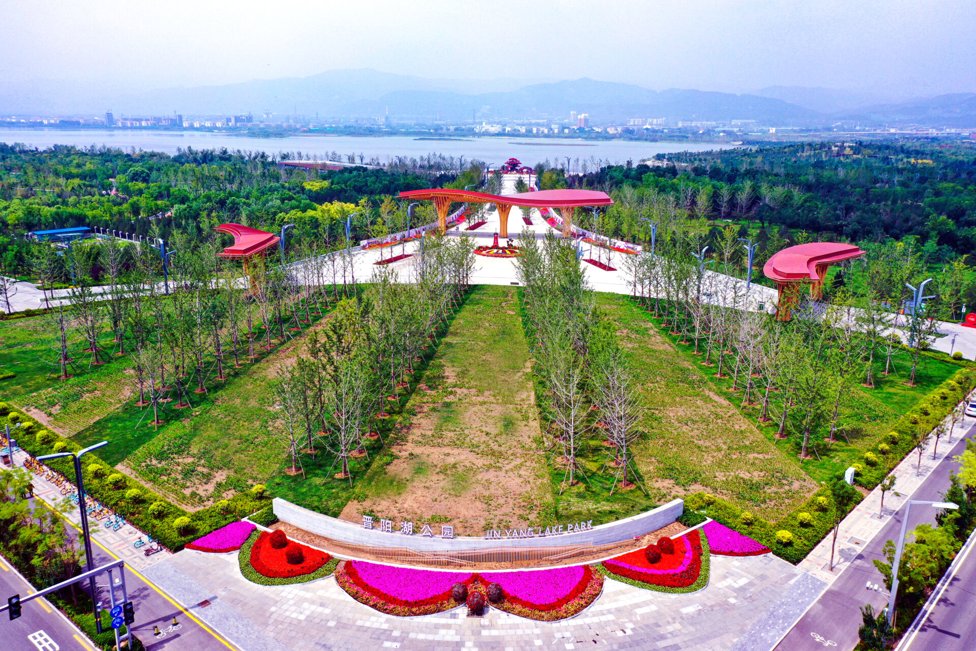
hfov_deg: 65.5
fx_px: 759
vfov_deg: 46.4
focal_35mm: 28
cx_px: 488
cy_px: 326
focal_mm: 10.26
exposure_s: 1/320
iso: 100
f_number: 5.6
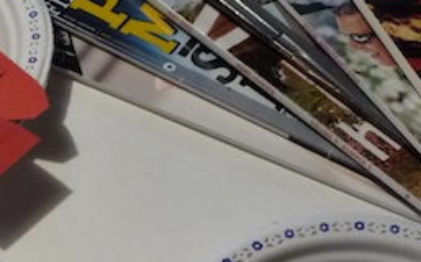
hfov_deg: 27.7
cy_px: 303
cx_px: 143
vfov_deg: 16.9
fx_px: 848
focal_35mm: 74
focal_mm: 4.7
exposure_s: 1/10
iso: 400
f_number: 3.3
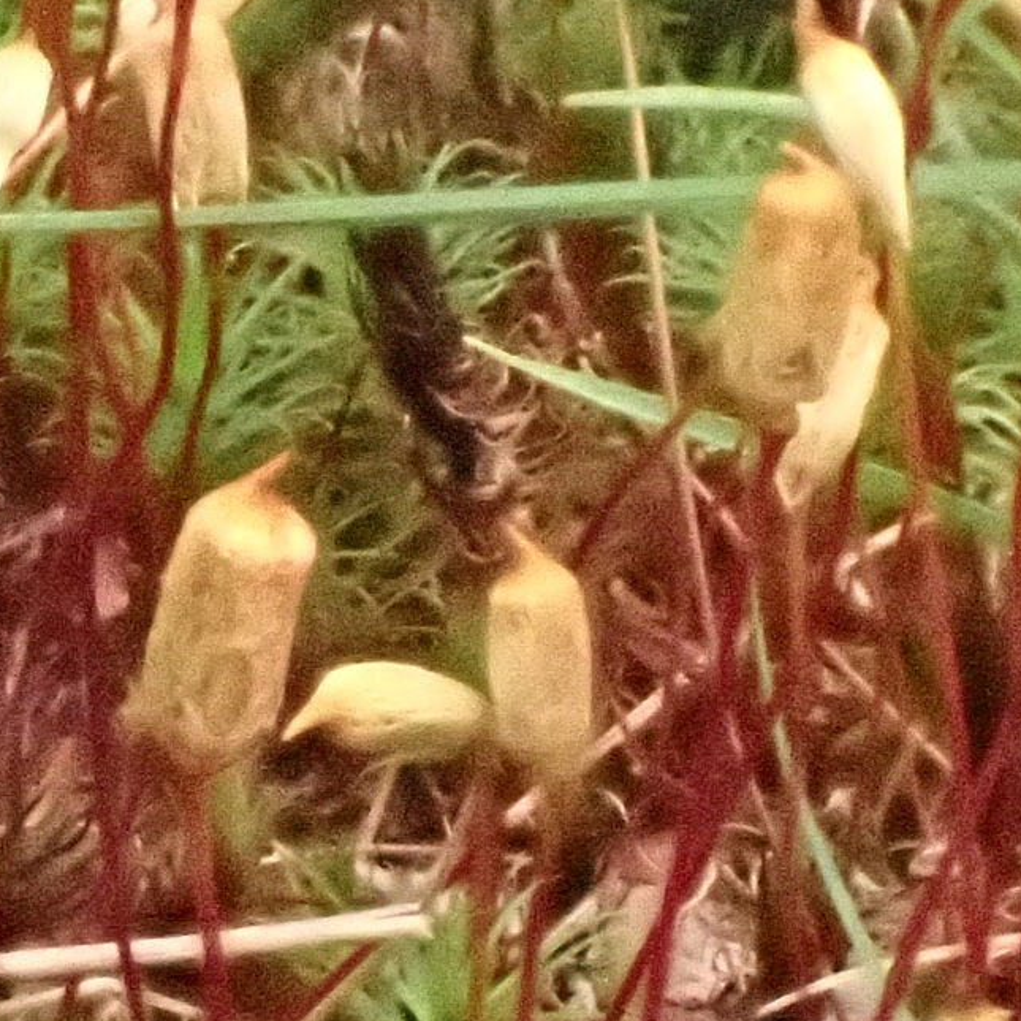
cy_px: 820
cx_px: -24
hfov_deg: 6.4
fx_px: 9143
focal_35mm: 274
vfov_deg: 6.4
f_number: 6.3
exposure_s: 1/640
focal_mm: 18
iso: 10000
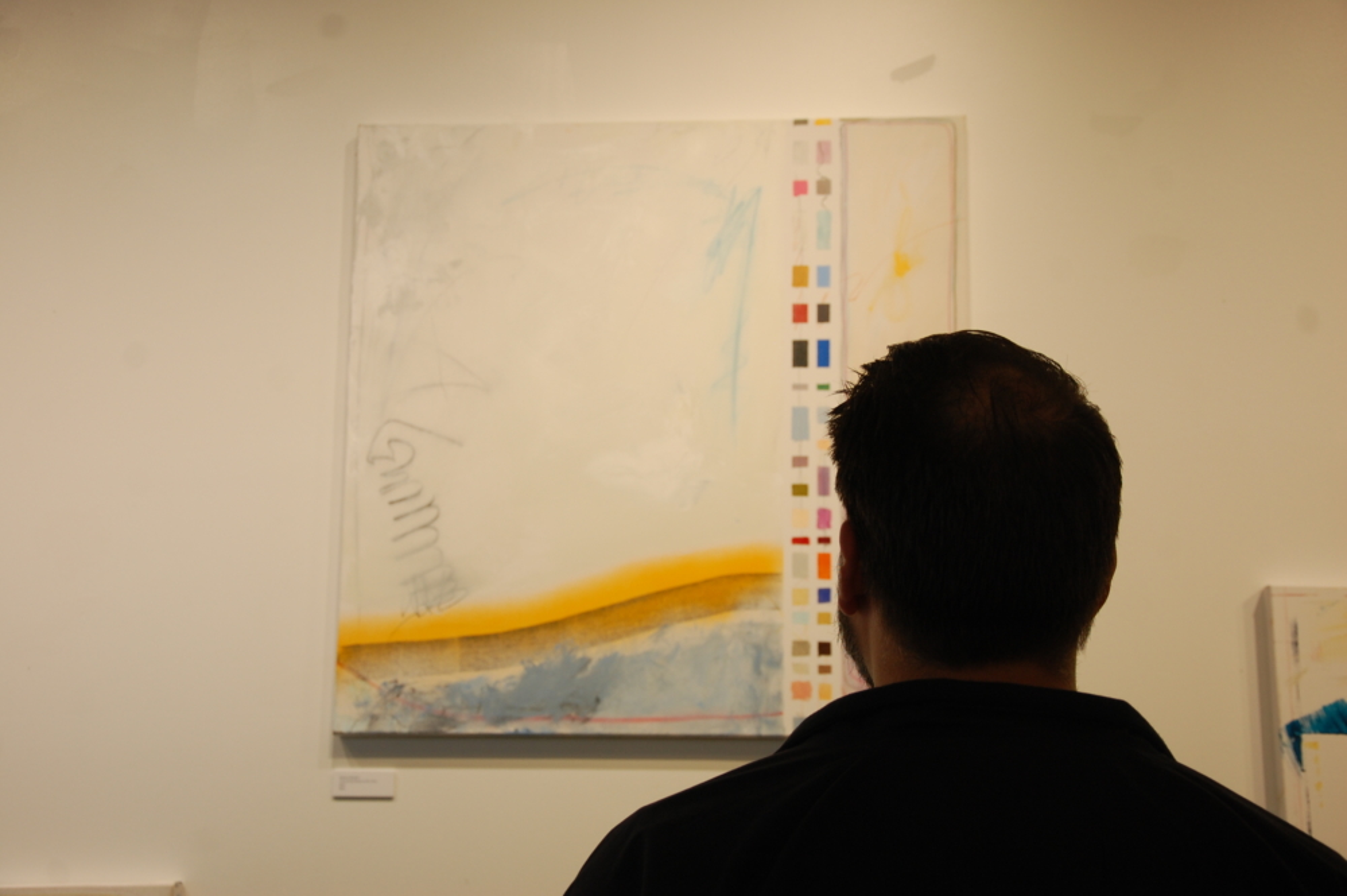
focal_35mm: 51
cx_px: 674
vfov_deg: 26.4
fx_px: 1907
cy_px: 448
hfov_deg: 38.9
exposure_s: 1/80
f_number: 4.5
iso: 400
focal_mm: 34
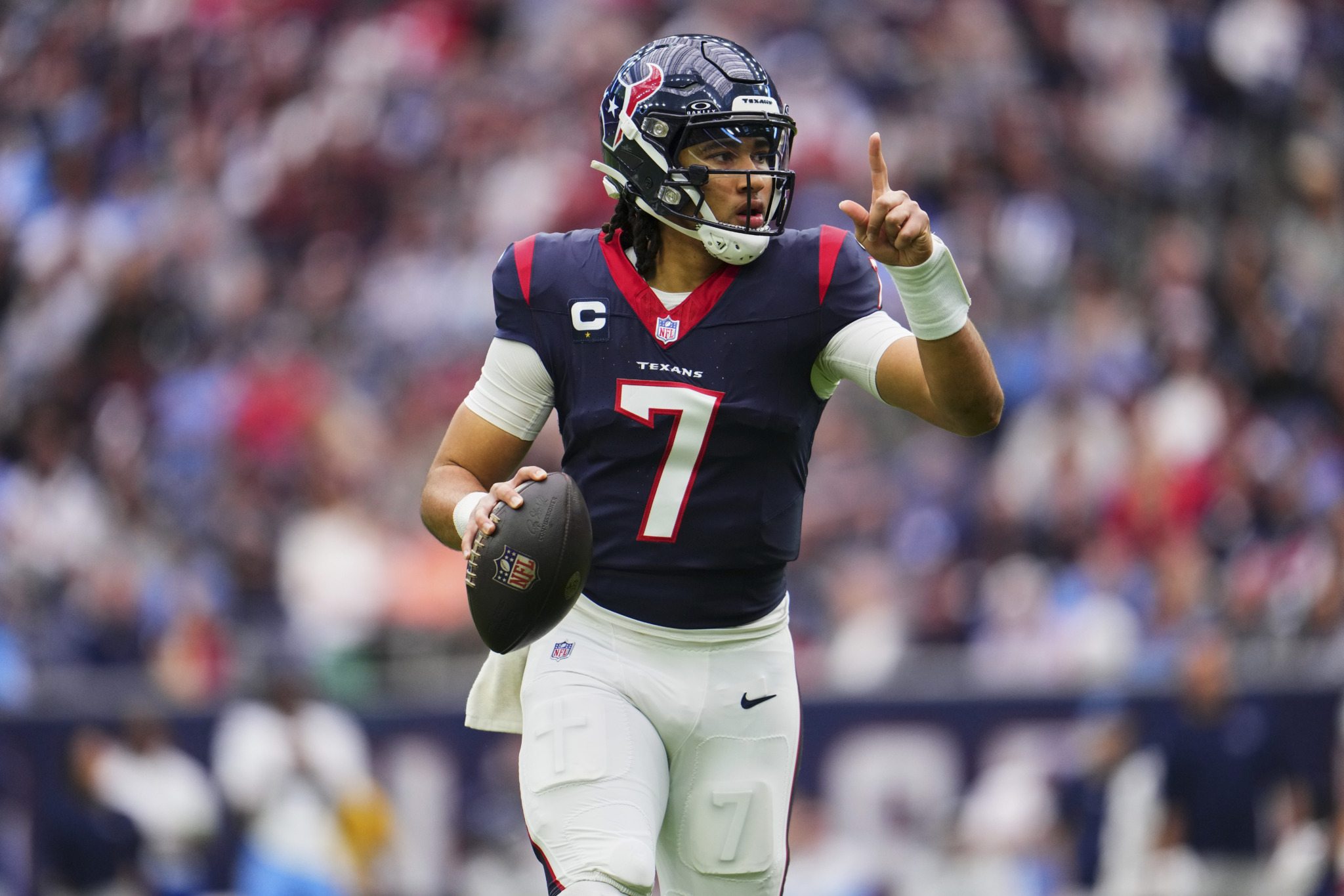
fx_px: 14931
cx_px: 672
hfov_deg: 5.2
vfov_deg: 3.4
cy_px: 448
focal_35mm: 400
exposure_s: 1/2000
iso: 2500
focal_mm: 400
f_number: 2.8
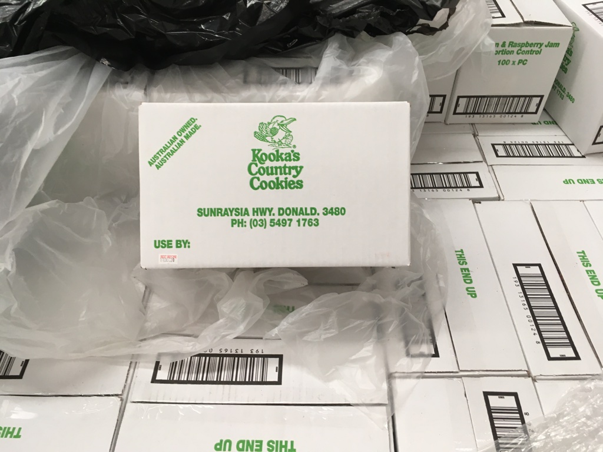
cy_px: 226
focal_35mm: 29
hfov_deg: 61.7
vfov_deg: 48.2
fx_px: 505
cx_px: 302
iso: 80
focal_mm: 4.15
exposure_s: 1/33
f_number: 2.2
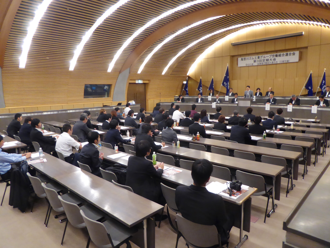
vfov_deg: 56.8
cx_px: 165
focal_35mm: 24
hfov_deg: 71.6
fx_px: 229
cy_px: 124
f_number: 3.3
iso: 400
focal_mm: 4.3
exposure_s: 1/8
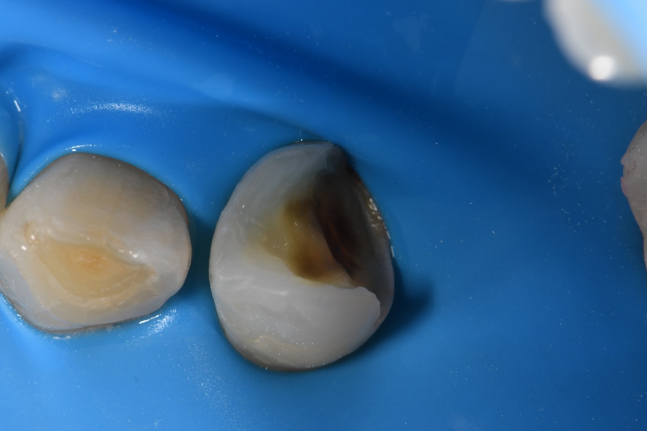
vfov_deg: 8.7
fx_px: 2820
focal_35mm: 157
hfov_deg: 13.1
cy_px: 216
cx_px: 324
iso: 200
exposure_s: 1/160
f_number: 32
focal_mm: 105
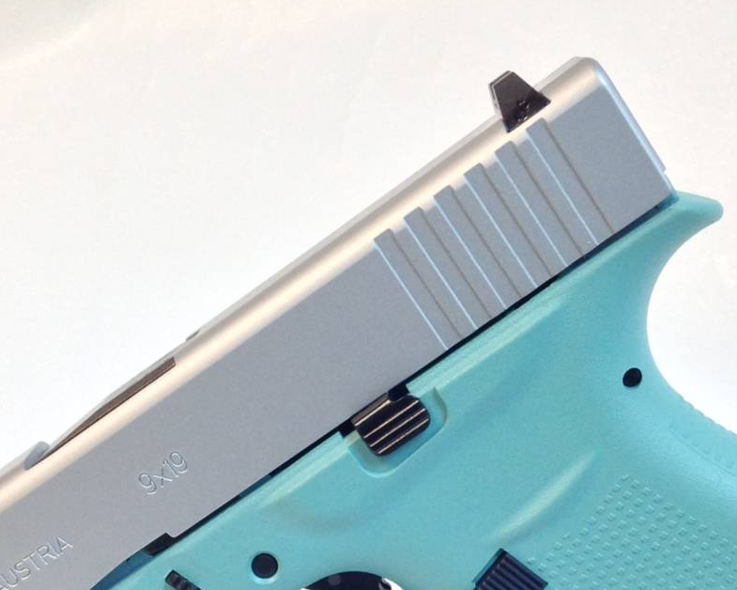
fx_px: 1832
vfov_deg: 17.8
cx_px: 337
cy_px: 596
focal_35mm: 84
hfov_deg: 22.7
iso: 64
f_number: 2.4
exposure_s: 1/60
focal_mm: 4.12
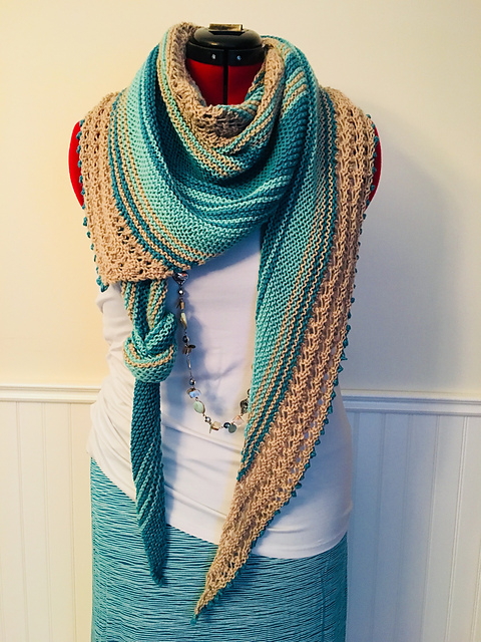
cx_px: 240
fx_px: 537
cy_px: 321
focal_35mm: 29
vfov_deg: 61.7
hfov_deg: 48.2
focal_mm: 4.15
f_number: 2.2
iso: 200
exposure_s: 1/20
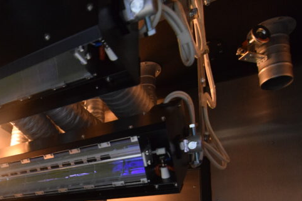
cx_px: 26
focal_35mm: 35
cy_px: 204
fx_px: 294
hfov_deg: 48.3
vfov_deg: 34.2
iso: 3200
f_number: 2.8
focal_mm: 11
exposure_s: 1/50
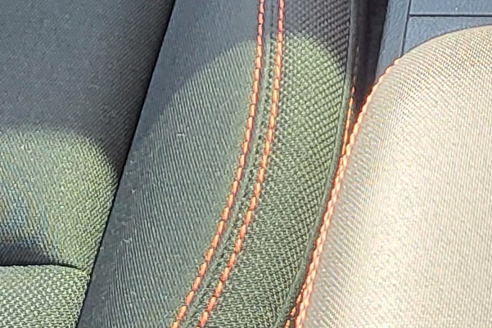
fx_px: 2460
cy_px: -498
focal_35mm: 180
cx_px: 697
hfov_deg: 11.1
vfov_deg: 7.1
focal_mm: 5.4
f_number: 1.8
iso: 80
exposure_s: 1/120
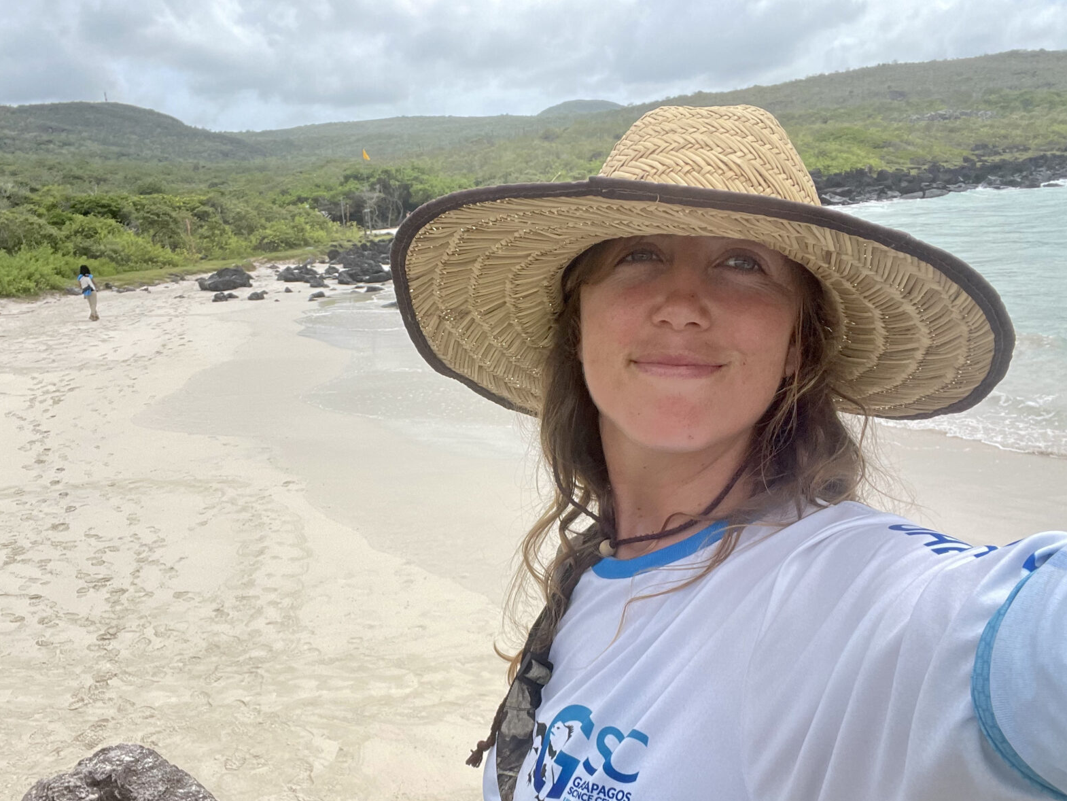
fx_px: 925
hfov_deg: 59.8
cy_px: 500
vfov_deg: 46.4
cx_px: 482
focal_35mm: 30
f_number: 2.2
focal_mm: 2.71
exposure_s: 1/1018
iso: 25
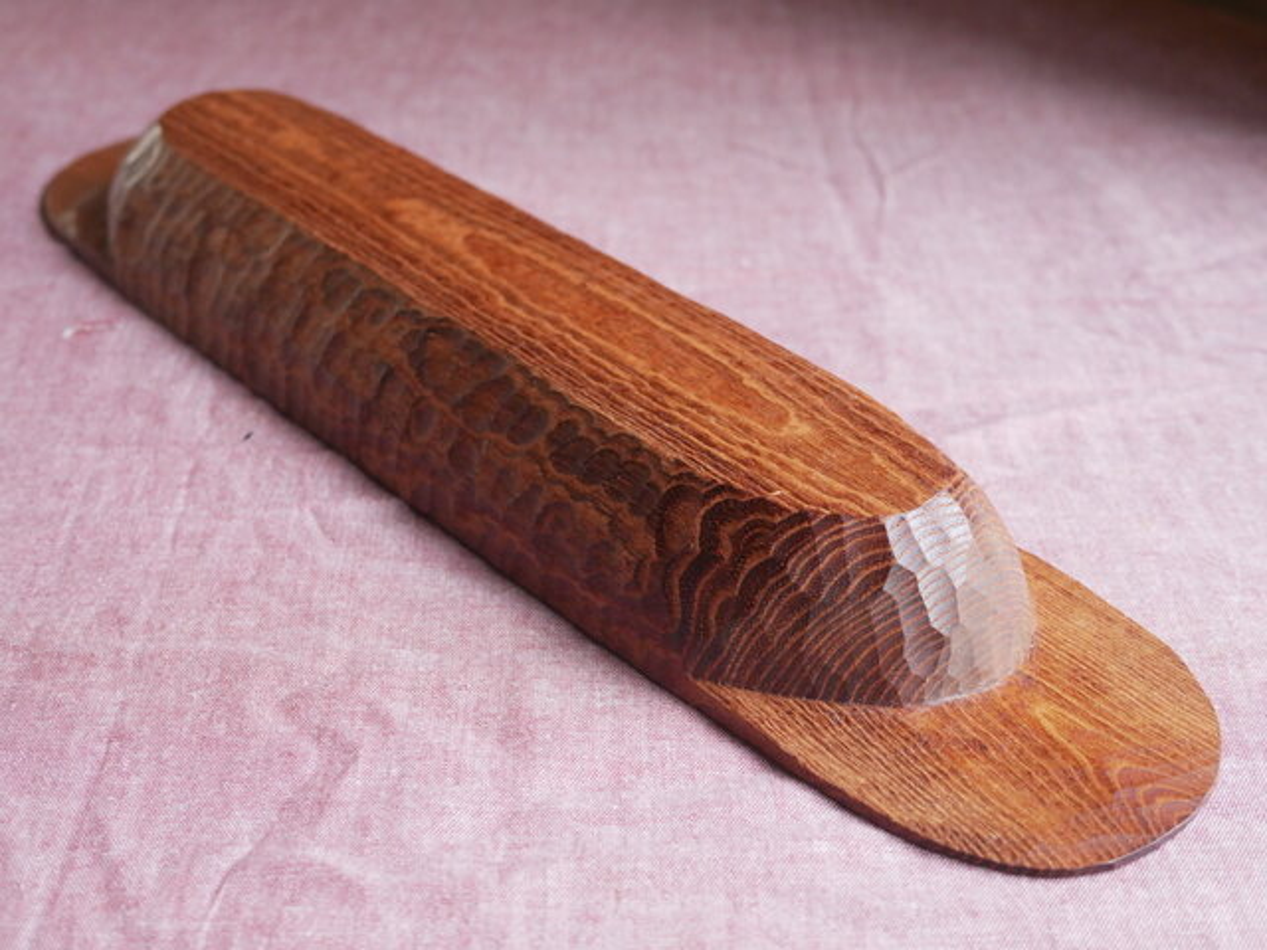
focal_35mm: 50
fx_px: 1830
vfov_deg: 29.1
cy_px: 475
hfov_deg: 38.2
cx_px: 634
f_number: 3.5
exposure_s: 1/60
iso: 1600
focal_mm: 25
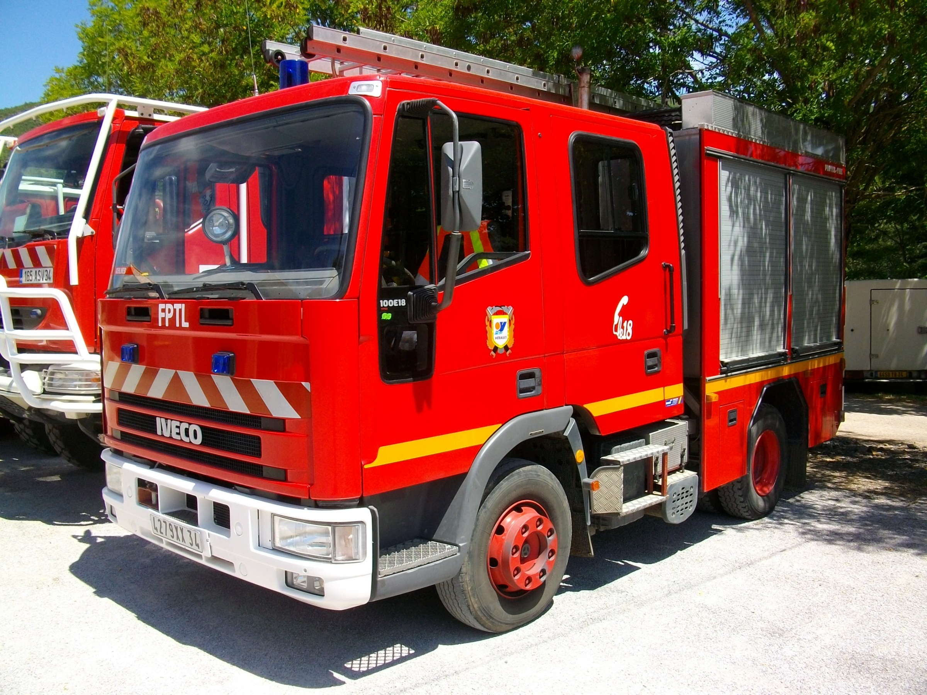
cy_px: 348
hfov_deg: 56.8
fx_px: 857
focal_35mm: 32
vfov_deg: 44.2
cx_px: 464
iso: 80
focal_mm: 5.7
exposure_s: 1/237
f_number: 5.5
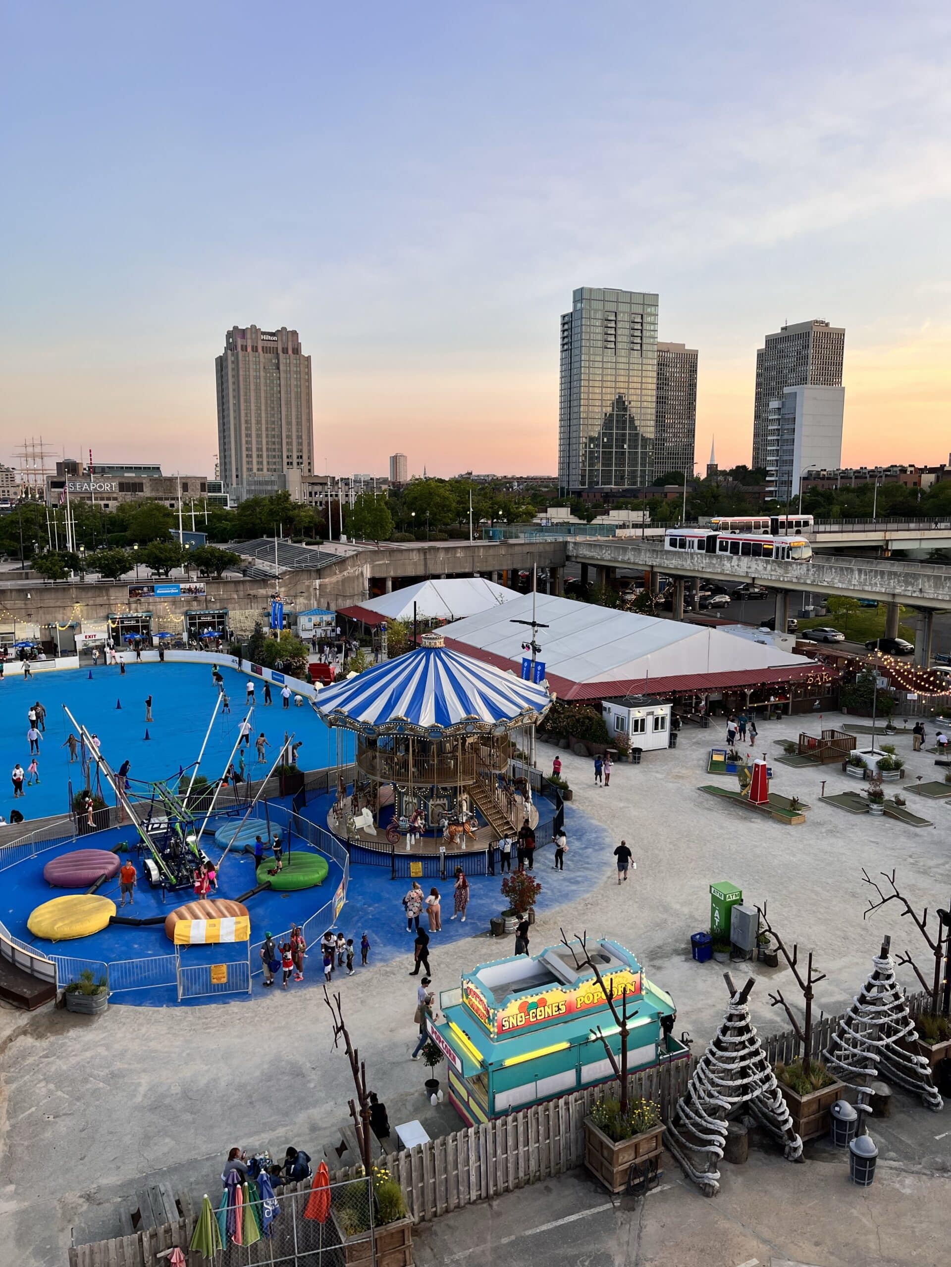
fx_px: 952
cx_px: 476
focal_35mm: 26
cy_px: 634
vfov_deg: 67.3
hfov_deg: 53.1
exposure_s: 1/185
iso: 40
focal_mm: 5.1
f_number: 1.6
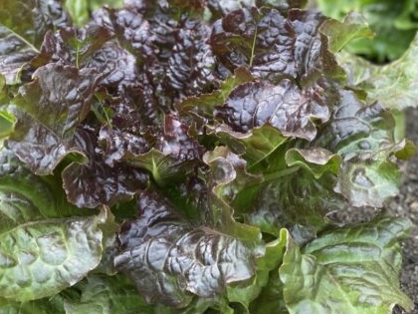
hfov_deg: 20.6
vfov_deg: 15.5
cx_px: 198
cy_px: 72
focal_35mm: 95
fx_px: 1147
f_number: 2
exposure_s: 1/122
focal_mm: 6
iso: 200
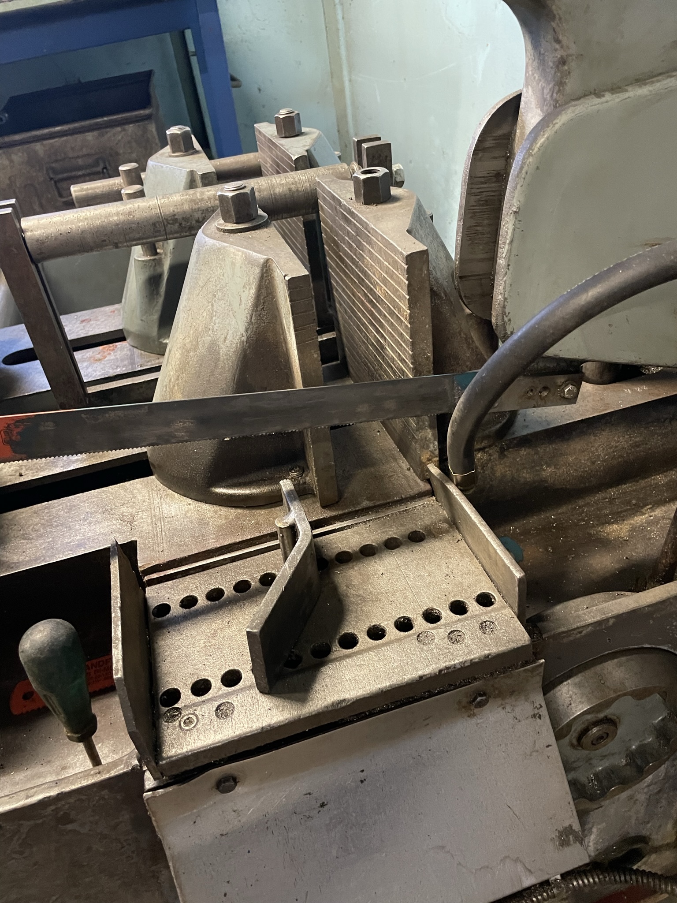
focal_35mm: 26
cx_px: 338
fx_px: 678
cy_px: 452
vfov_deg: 67.3
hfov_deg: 53.1
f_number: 1.6
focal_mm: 4.2
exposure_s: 1/33
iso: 400
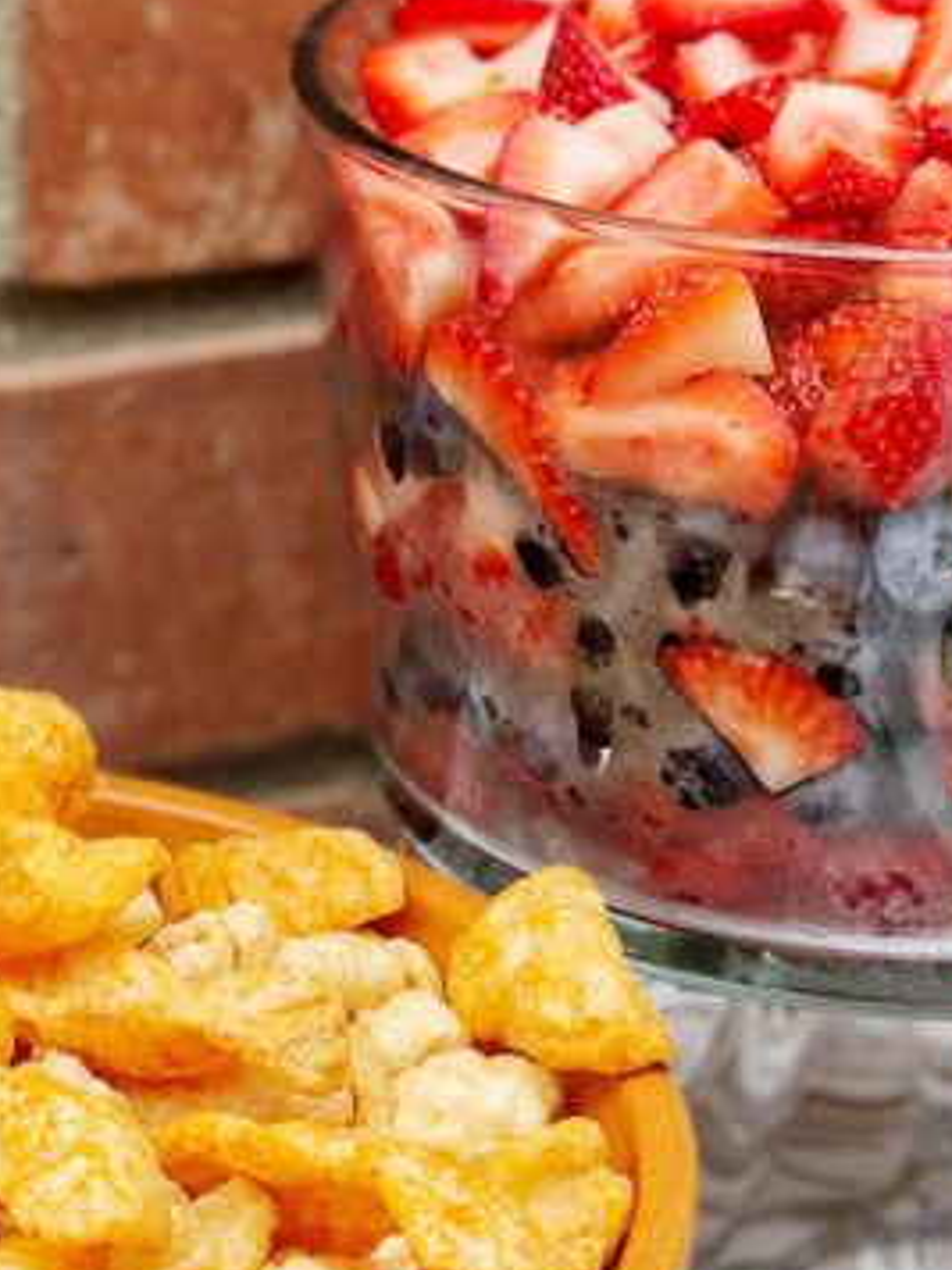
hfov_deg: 12.6
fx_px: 4290
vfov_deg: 16.8
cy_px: 610
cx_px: 242
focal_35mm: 117
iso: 16
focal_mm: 6
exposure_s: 1/291
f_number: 2.4
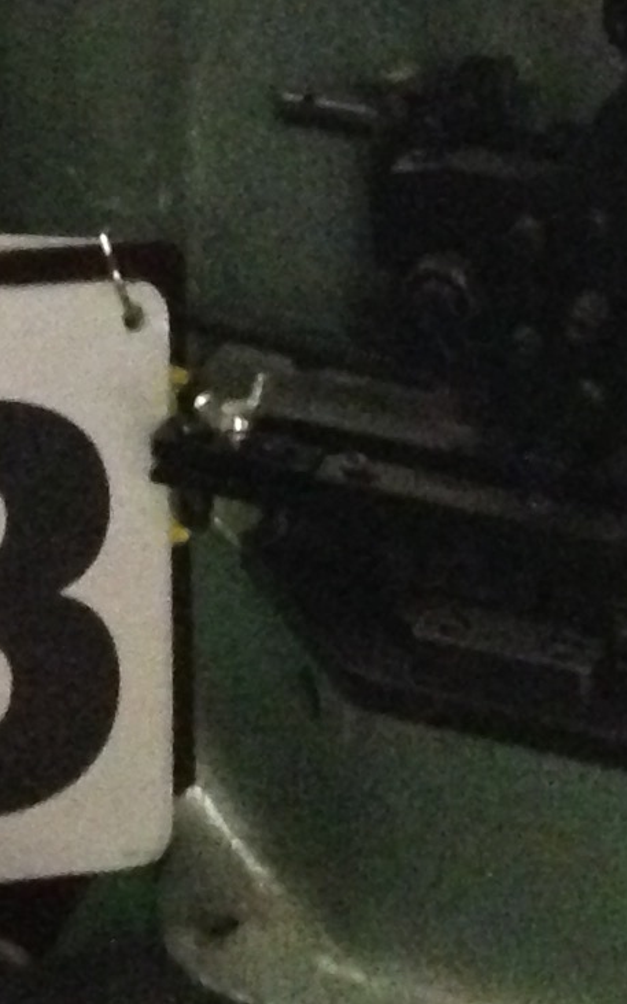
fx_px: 4268
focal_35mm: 156
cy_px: -309
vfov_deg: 13.0
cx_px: 141
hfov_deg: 8.4
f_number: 2.4
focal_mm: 4.12
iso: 800
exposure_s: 1/15
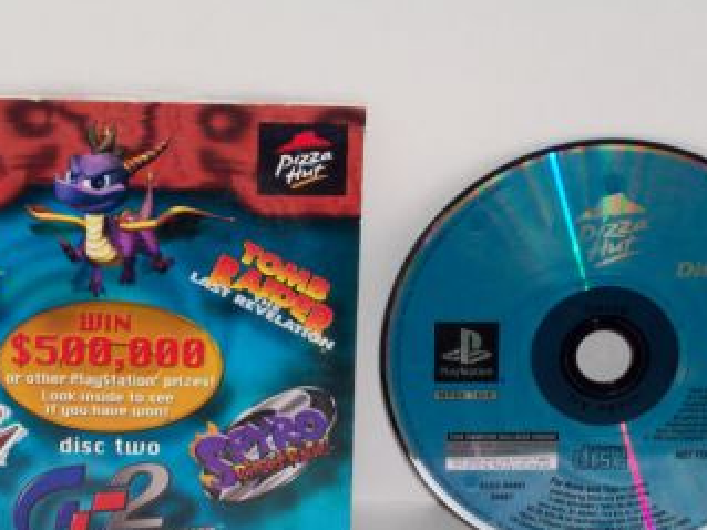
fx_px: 3185
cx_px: 337
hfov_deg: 12.7
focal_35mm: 156
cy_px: 315
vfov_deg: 9.5
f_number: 5.2
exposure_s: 1/90.2
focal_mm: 18.6
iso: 160
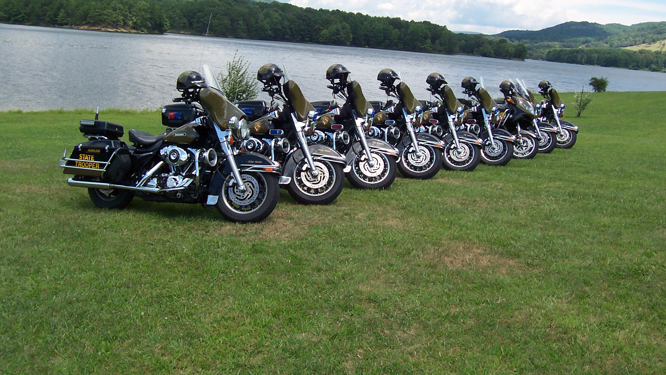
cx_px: 338
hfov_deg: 49.4
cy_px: 131
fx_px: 724
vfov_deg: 28.9
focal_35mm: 41
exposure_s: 1/350
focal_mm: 5.6
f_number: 5.6
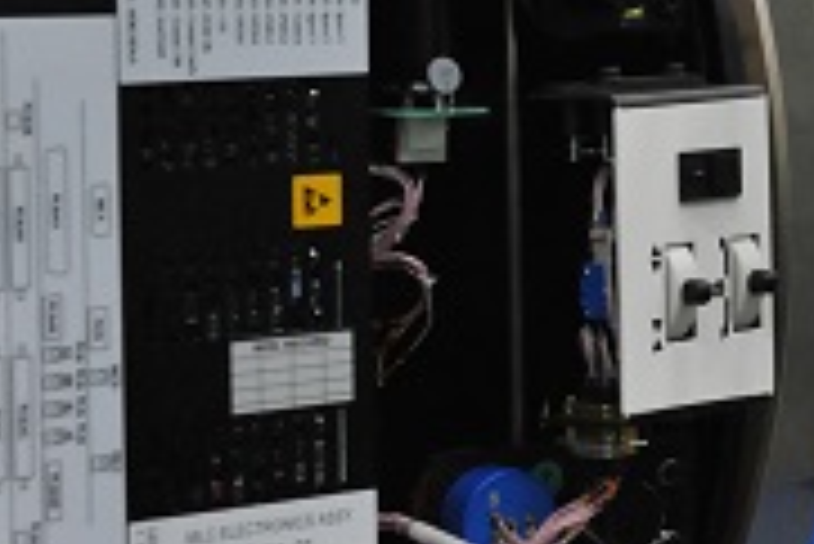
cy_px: -47
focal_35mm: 149
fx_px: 3372
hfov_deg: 13.2
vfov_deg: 9.1
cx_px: 1129
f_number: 5.6
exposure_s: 1/200
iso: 4000
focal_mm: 45
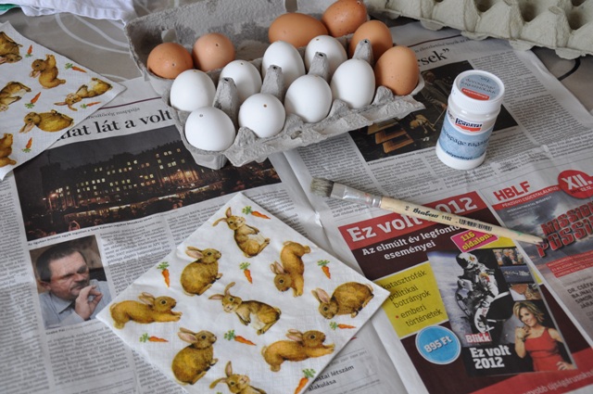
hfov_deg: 41.2
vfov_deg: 28.0
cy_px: 197
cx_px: 296
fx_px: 790
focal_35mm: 48
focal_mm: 32
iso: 400
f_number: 4.5
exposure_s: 1/100
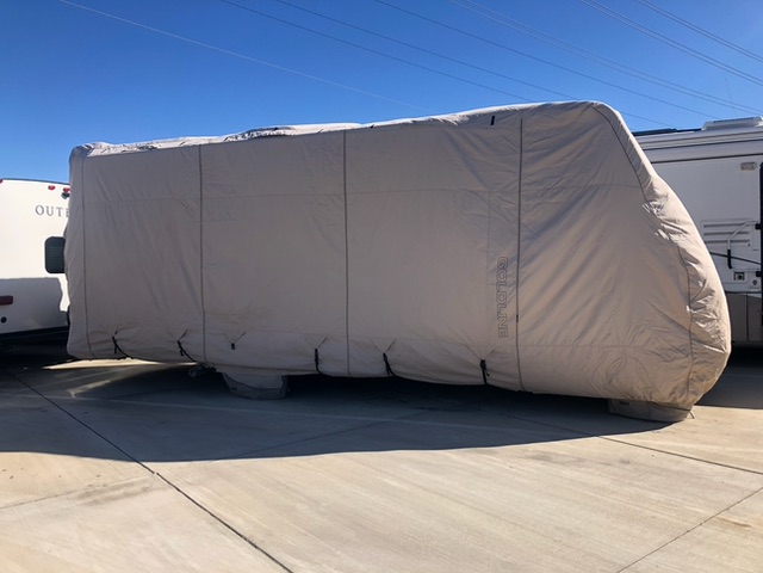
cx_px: 382
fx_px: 617
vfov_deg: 49.7
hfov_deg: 63.4
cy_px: 286
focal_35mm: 28
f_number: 1.8
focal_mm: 3.99
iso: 20
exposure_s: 1/1104
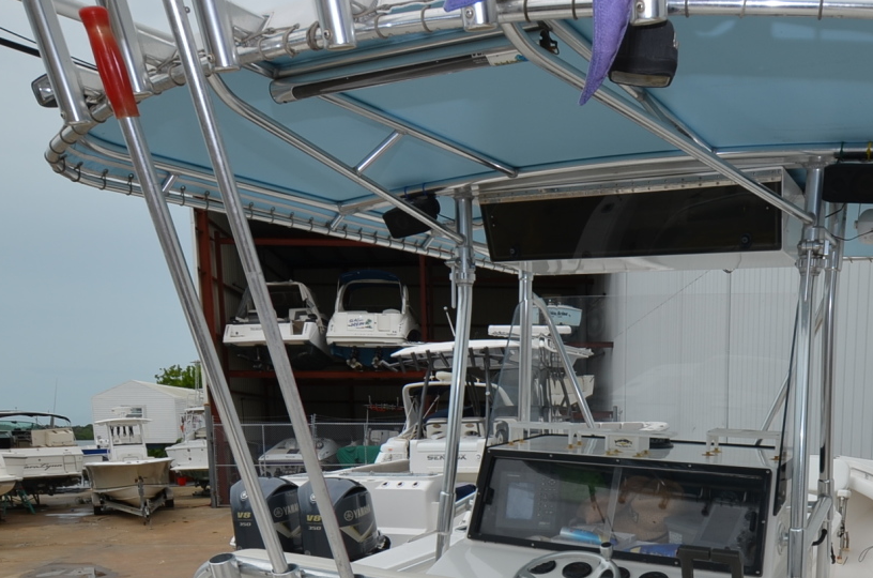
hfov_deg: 60.9
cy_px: 563
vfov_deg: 39.0
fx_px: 726
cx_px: 566
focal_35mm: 30
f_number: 8
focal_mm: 10
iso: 100
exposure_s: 1/250
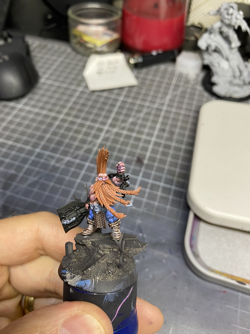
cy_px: 167
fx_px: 250
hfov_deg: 53.1
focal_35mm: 26
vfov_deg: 67.3
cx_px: 125
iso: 100
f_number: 1.8
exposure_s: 1/68
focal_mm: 4.25
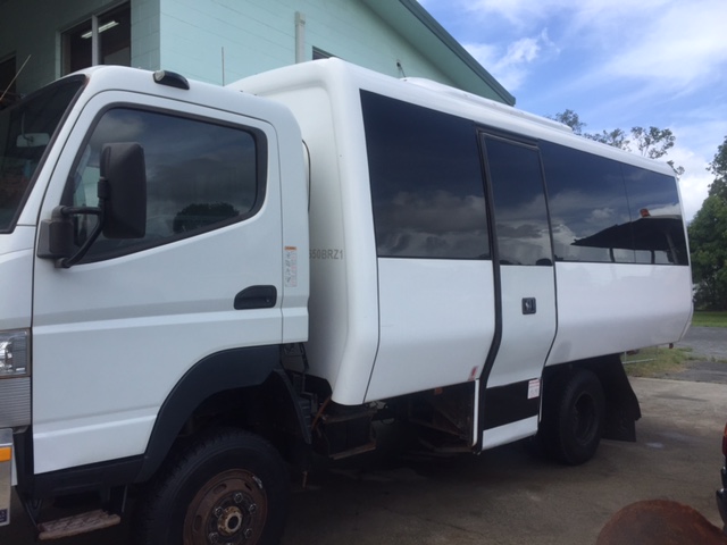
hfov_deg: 61.7
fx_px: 609
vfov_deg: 48.2
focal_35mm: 29
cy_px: 272
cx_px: 364
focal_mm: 4.15
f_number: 2.2
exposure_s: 1/1364
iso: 32
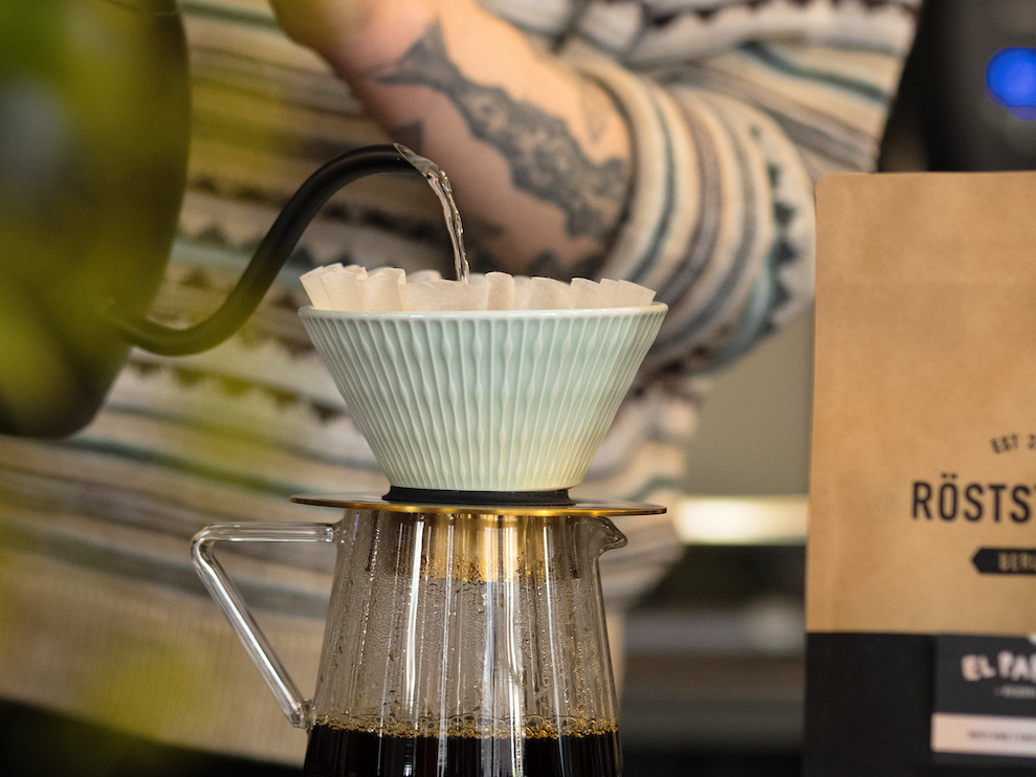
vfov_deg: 21.0
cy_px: 467
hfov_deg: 27.7
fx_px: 2095
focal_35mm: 70
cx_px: 410
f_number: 2
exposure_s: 1/320
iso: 640
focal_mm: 50
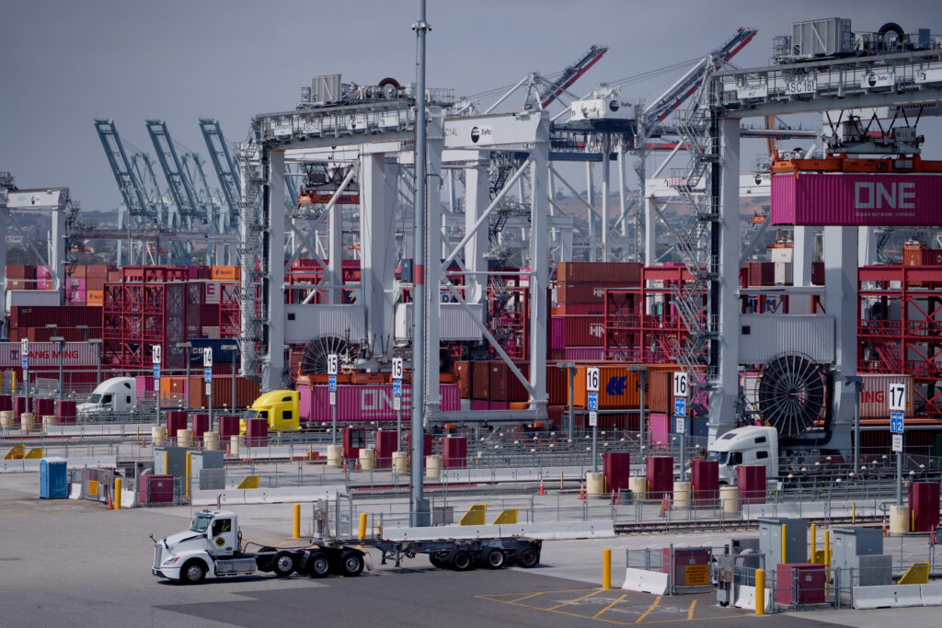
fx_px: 3245
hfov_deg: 16.5
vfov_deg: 11.1
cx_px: 471
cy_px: 314
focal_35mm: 124
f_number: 2.8
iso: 100
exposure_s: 1/8000
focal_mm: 124
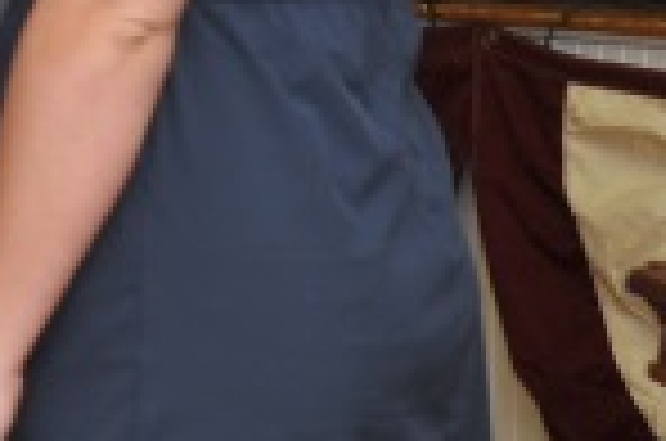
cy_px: -290
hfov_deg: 7.0
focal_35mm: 285
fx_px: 5256
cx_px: -630
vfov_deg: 4.8
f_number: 5
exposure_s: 1/60
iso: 200
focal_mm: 35
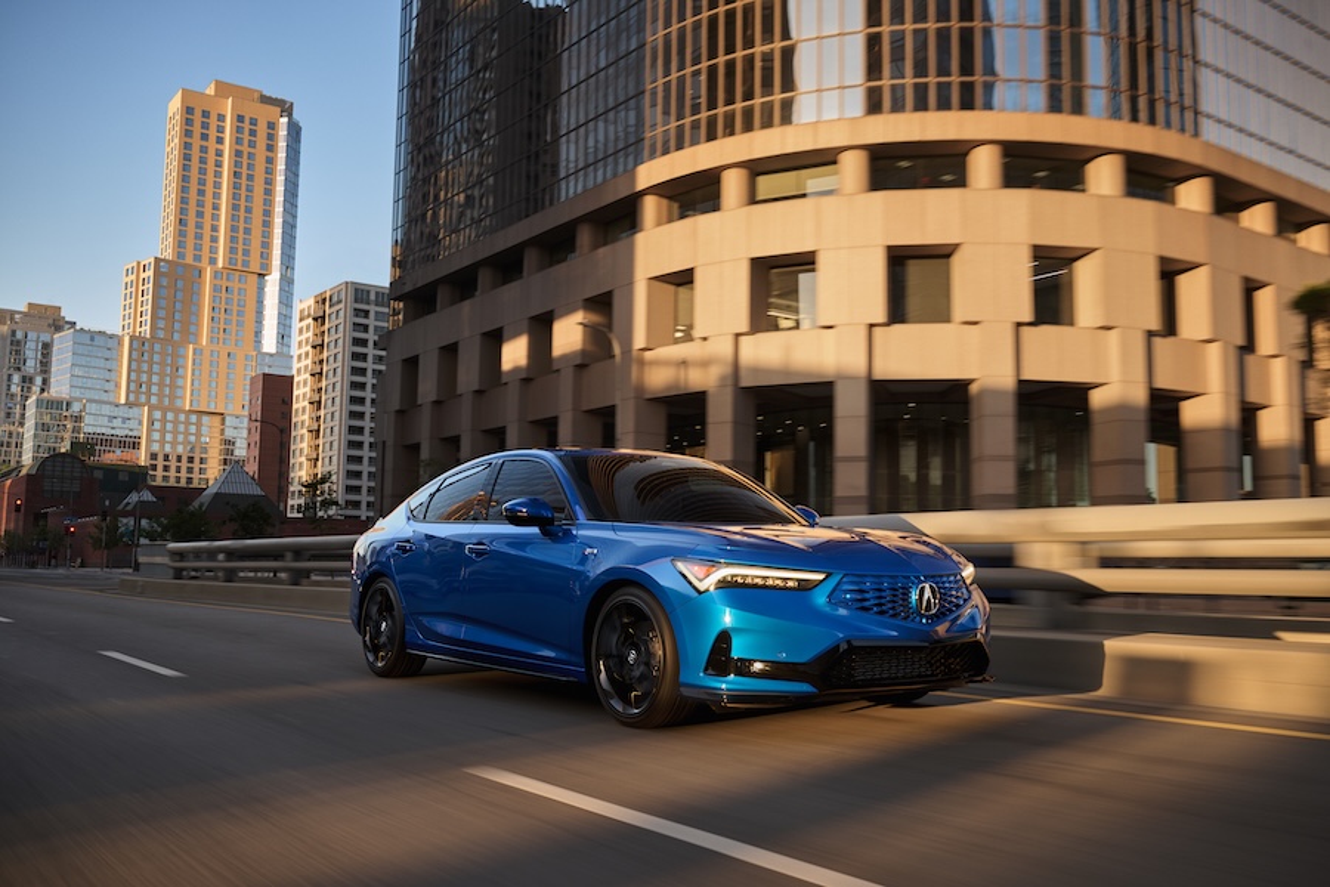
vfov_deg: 40.5
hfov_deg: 58.0
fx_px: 1201
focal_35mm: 32
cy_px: 444
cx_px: 665
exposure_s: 1/30
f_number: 6.3
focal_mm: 32.5
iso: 250
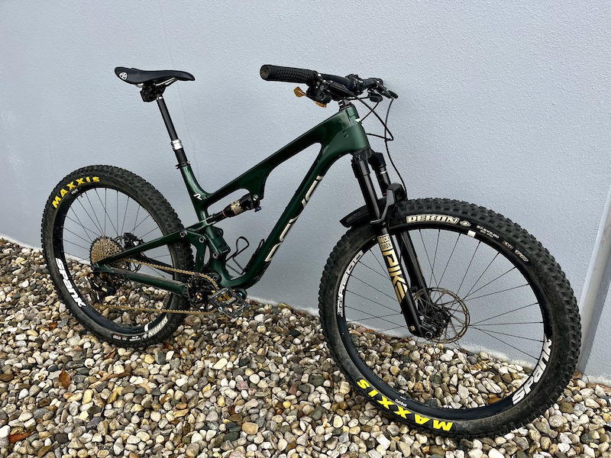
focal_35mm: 26
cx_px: 306
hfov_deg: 67.3
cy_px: 229
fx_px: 459
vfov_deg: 53.1
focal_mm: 5.1
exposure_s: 1/433
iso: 50
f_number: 1.6
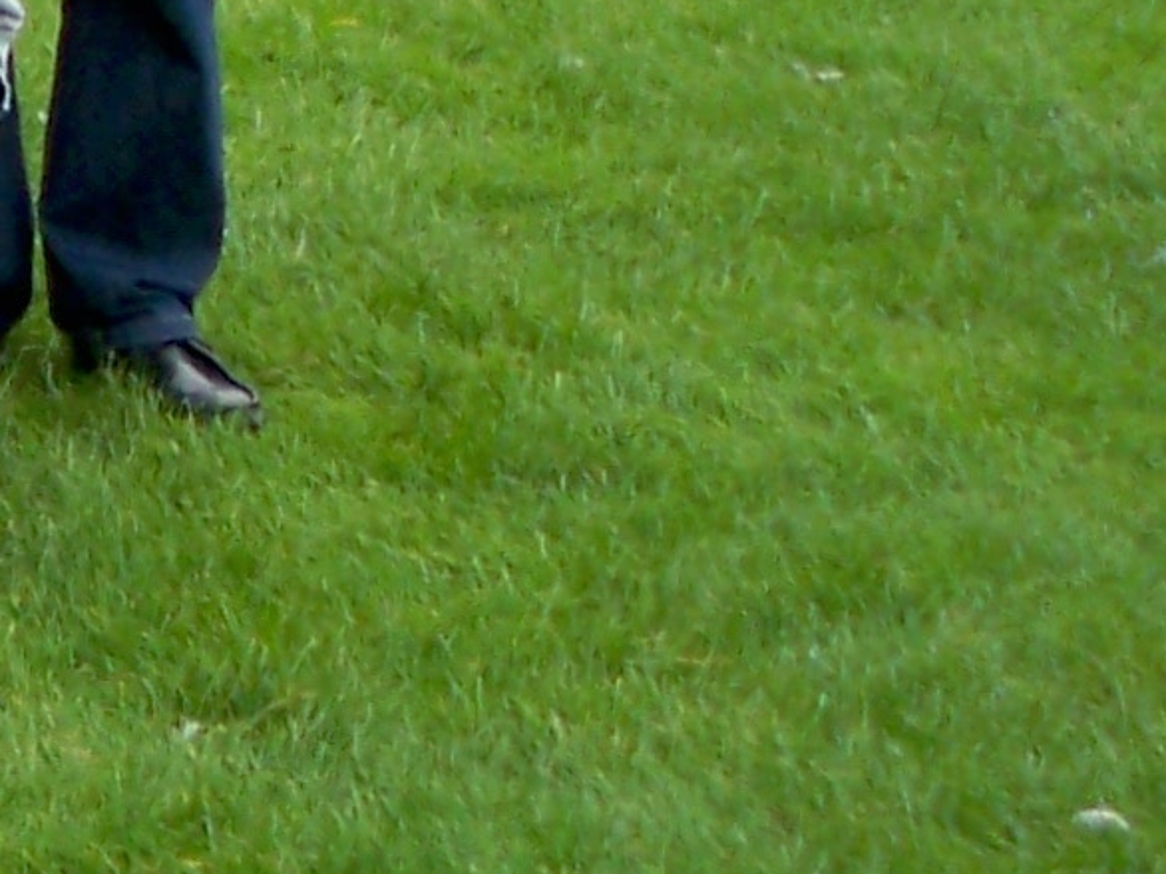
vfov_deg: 6.6
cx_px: -2213
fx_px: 7340
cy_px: -993
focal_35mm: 218
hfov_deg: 7.9
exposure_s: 1/200
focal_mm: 6.3
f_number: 3.1
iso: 64
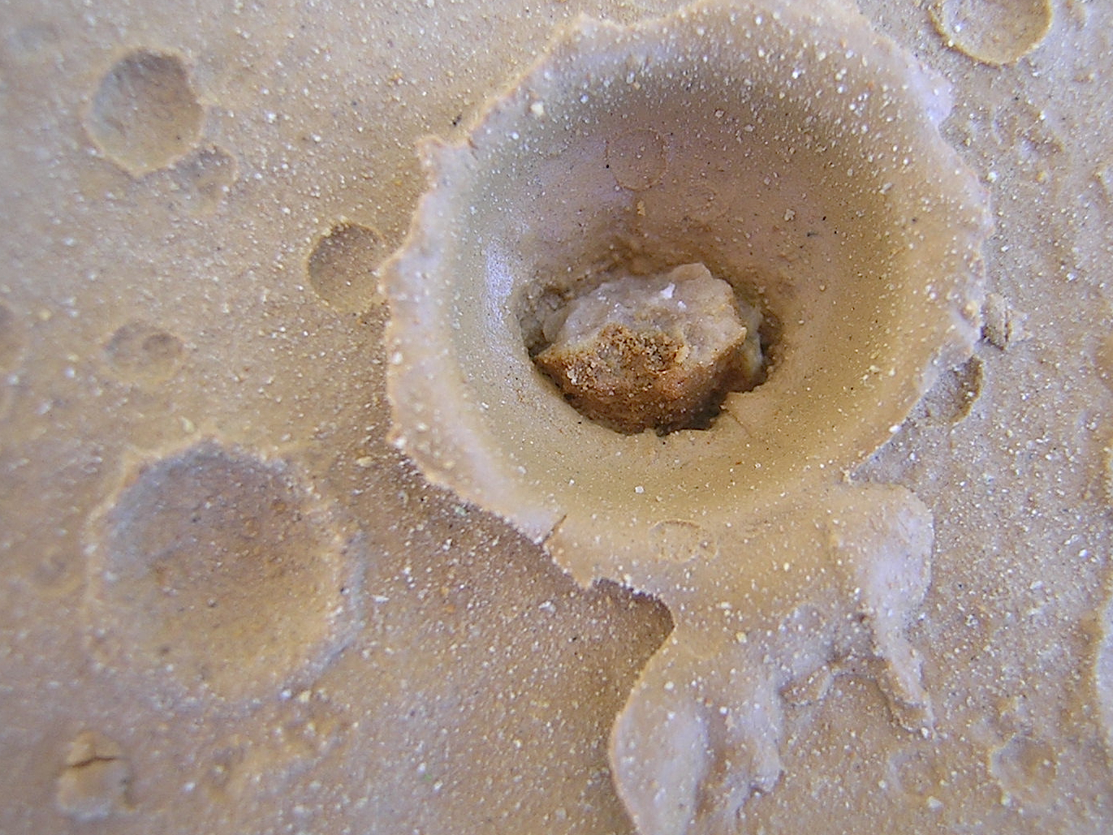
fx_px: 1351
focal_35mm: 42
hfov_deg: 44.7
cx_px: 619
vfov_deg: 34.3
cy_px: 367
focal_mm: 4.7
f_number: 2.6
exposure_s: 1/136
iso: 100
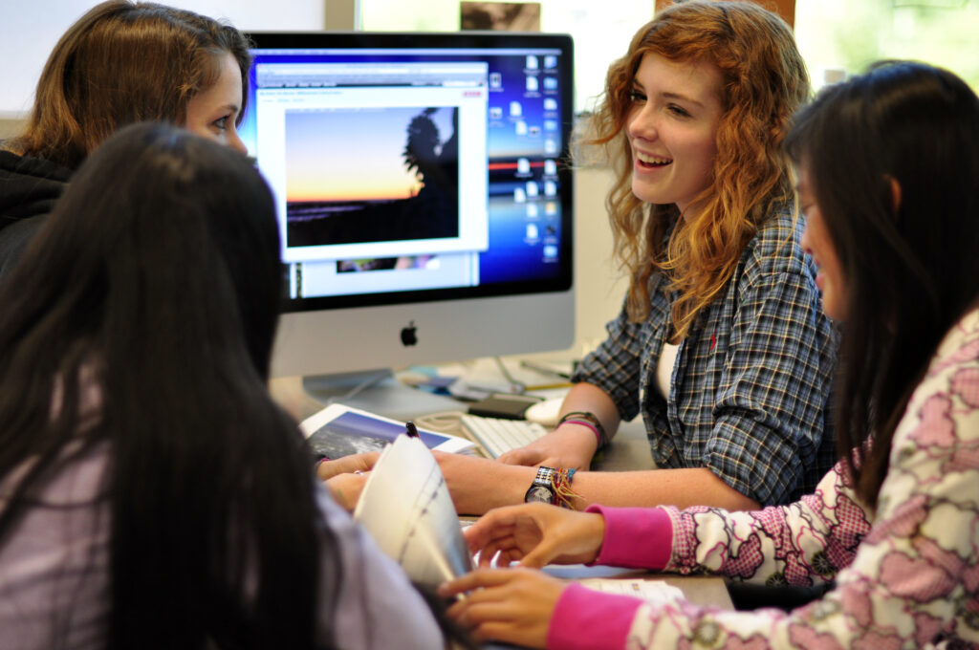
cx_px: 490
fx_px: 2037
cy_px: 325
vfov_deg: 18.1
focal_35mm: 75
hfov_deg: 27.0
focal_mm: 50
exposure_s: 1/320
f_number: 1.4
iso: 400
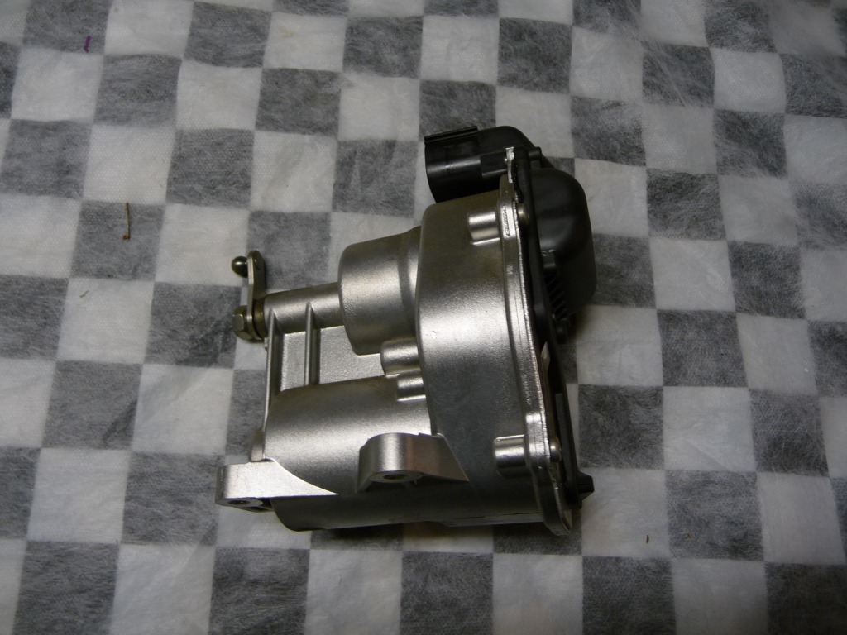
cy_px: 318
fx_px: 685
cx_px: 424
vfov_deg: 49.7
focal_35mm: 28
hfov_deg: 63.4
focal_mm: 4.7
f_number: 3.3
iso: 100
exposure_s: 1/50
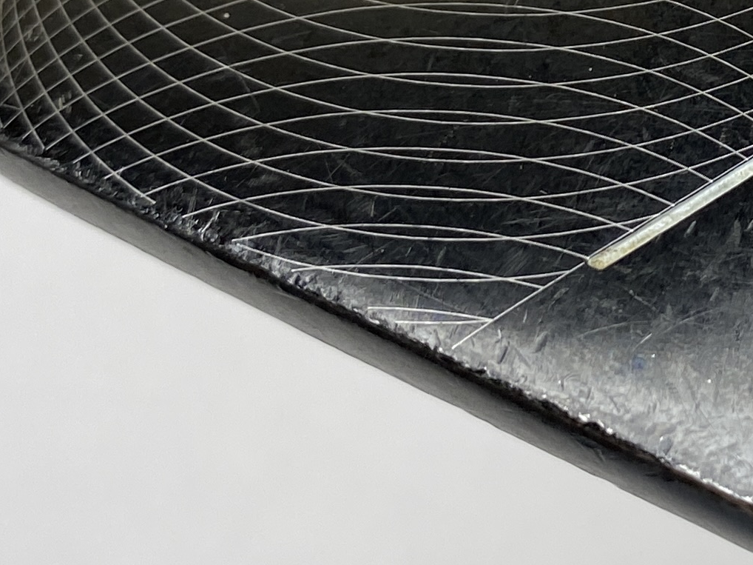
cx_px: 998
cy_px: -78
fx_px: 2240
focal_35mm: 103
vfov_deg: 14.0
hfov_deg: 17.8
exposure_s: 1/342
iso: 32
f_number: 1.8
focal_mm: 4.25
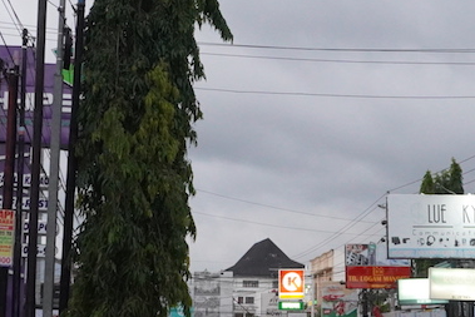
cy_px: 163
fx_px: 1003
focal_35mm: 76
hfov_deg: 25.6
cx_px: 445
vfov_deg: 18.0
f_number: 3.5
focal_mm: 16
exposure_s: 1/160
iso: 2000
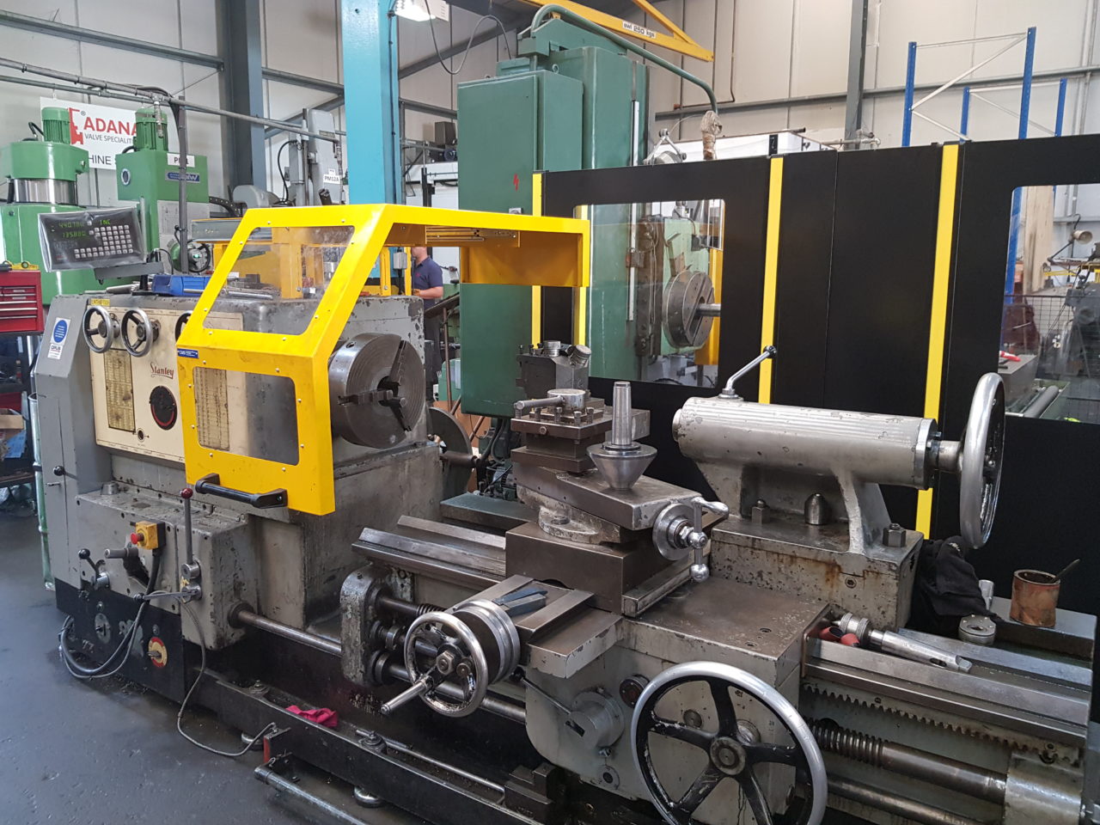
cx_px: 550
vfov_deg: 53.1
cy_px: 412
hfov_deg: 67.3
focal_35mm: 26
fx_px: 826
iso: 200
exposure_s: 1/50
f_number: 1.7
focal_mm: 4.2
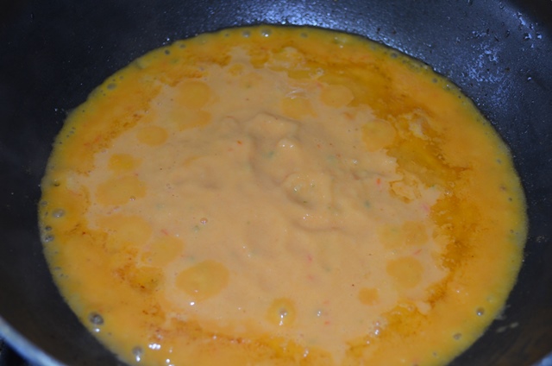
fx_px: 735
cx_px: 276
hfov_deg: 41.2
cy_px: 183
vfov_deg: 28.0
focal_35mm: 48
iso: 800
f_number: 4.8
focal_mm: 32
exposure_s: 1/60
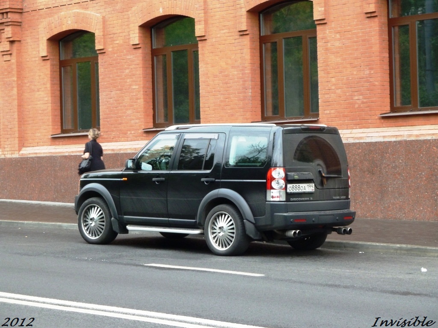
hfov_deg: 17.7
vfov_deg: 13.3
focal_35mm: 111
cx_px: 219
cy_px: 164
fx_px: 1404
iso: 200
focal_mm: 18.2
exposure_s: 1/50
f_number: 4.4
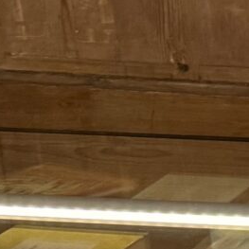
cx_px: 950
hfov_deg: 7.7
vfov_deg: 10.2
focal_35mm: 165
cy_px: -153
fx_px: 1343
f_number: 1.78
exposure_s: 1/50
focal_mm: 6.76
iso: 250
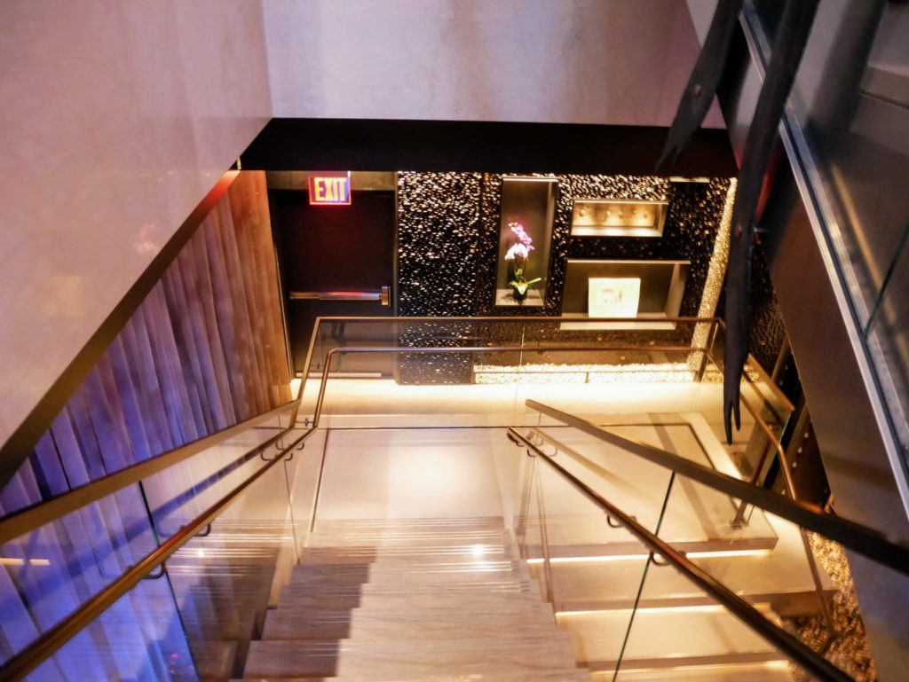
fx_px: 631
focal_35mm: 24
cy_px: 341
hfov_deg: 71.6
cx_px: 454
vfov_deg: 56.9
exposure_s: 1/10
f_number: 3.5
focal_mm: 12
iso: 3200
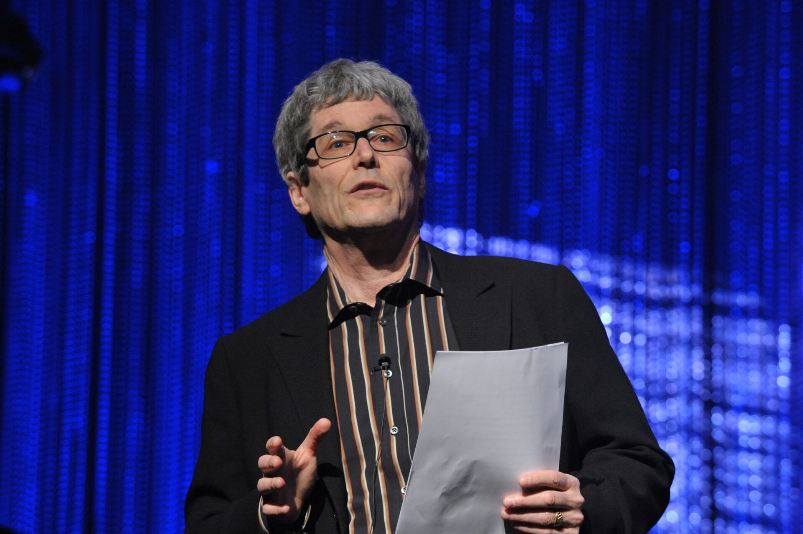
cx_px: 402
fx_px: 4459
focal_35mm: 200
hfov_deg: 10.3
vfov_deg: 6.9
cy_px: 267
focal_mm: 200
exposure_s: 1/200
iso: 3200
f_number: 8
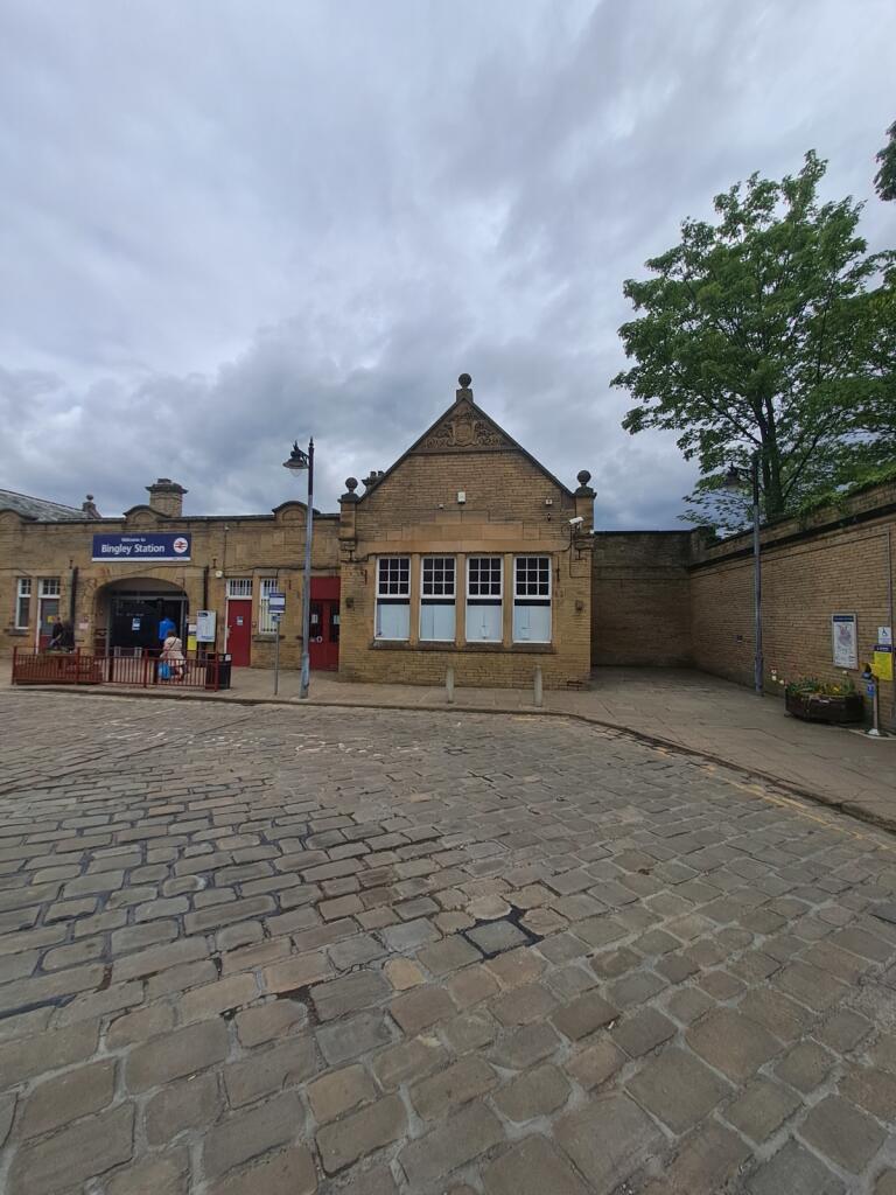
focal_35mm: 13
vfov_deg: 106.2
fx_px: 449
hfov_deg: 89.9
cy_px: 598
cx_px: 448
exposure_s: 1/996
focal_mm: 1.42
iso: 40
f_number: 2.2
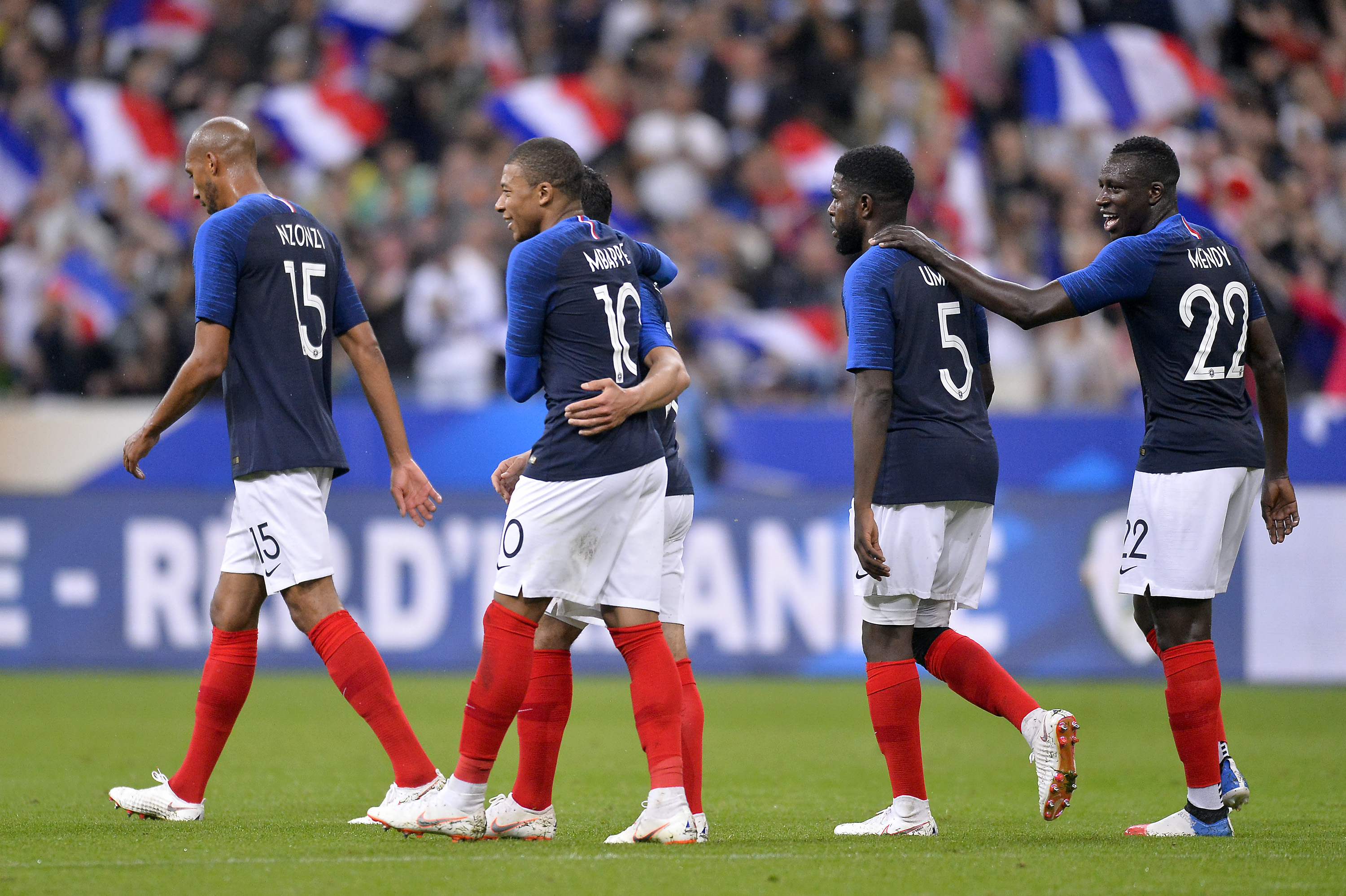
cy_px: 448
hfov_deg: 5.2
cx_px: 673
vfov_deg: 3.4
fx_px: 14947
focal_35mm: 400
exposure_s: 1/2000
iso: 3200
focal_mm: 400
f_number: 3.2
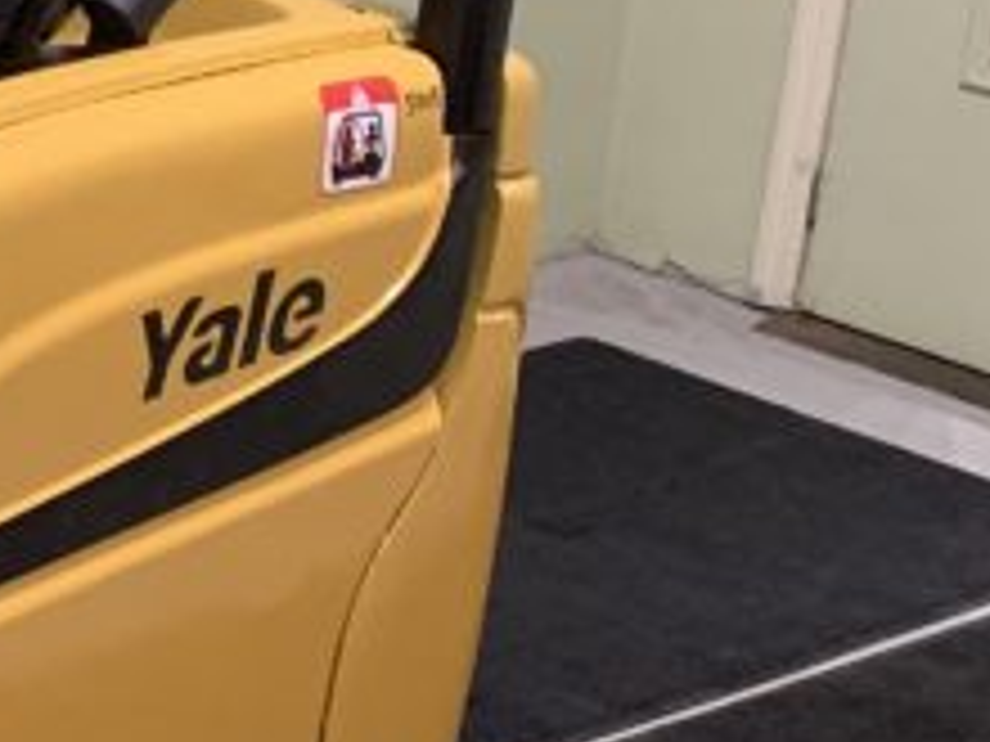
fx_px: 3461
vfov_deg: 11.9
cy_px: -207
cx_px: -914
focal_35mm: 121
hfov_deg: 14.0
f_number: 1.8
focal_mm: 4.25
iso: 320
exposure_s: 1/60
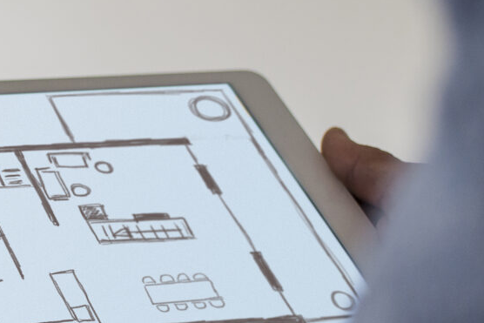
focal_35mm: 129
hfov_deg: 14.5
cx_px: -310
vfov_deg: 10.6
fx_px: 1735
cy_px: 215
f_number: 2.5
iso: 400
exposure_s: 1/100
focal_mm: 35
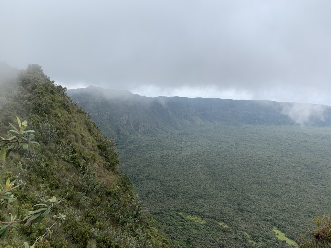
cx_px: 166
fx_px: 249
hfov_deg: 67.3
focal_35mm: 26
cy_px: 124
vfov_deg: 53.1
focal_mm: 4.25
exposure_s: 1/1124
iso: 25
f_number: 1.8
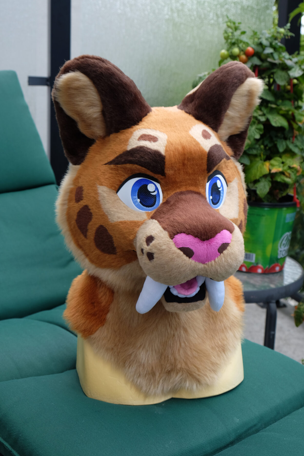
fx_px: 583
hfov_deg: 29.2
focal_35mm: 46
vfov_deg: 42.7
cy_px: 214
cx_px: 161
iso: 200
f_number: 4.5
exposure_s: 1/125
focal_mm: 27.7
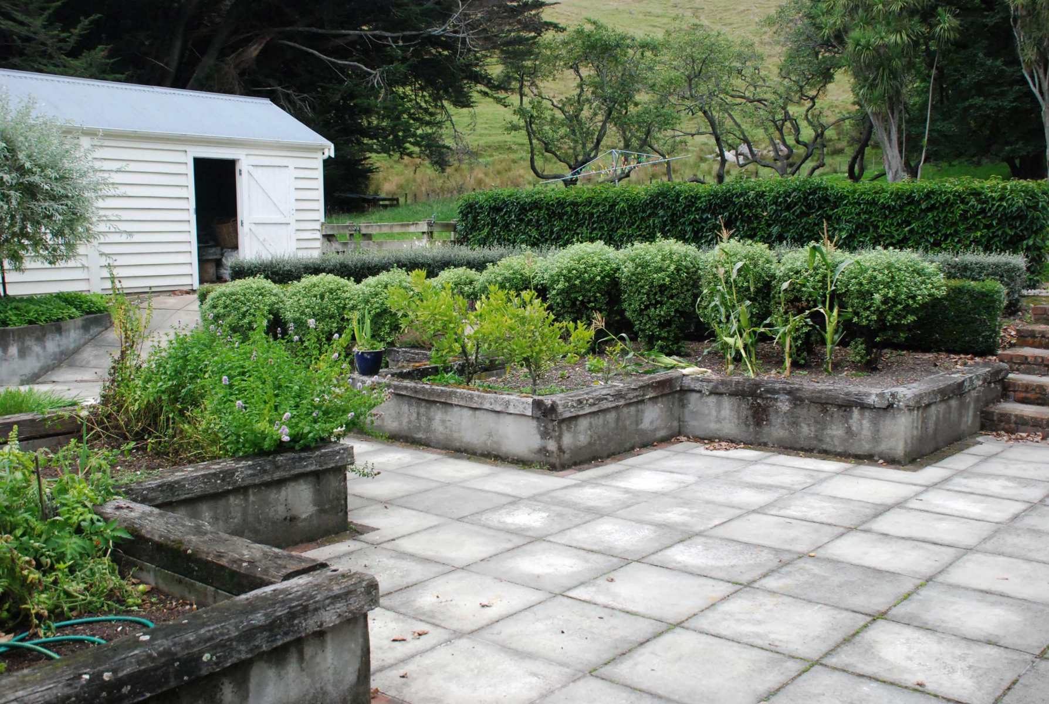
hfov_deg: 53.0
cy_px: 352
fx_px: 1051
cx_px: 524
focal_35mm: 36
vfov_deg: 37.0
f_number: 5.6
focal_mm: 24
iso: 1000
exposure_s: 1/125
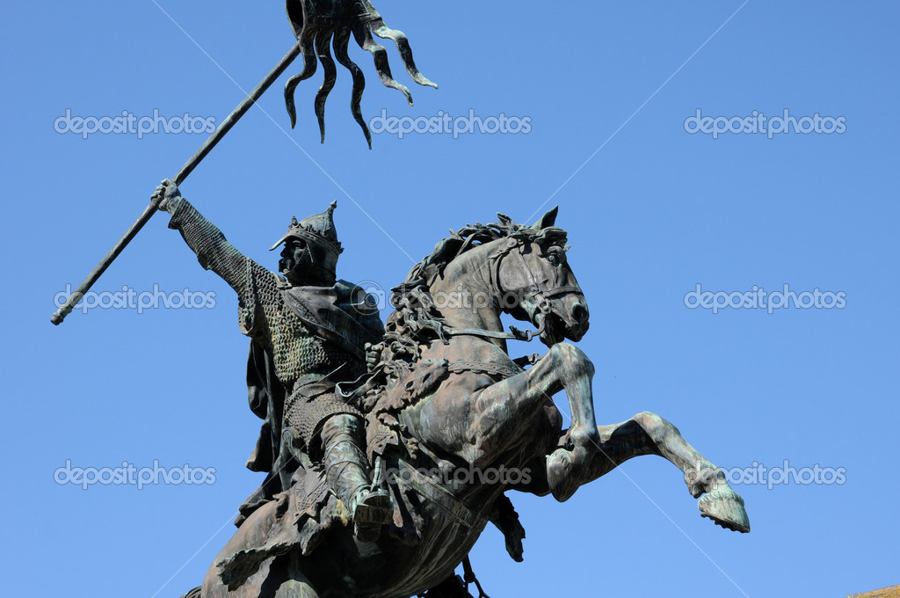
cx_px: 450
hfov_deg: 27.0
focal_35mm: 75
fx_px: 1873
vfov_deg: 18.1
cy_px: 299
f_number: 10
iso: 400
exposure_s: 1/400
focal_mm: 50
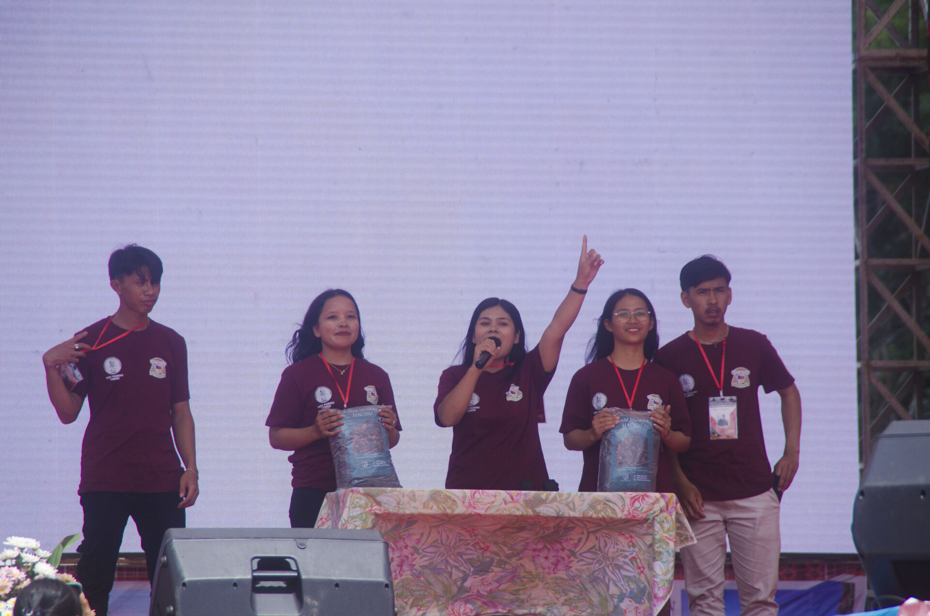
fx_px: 7735
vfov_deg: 4.6
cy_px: 308
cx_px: 465
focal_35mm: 300
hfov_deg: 6.9
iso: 250
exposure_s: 1/1000
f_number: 6.3
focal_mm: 200
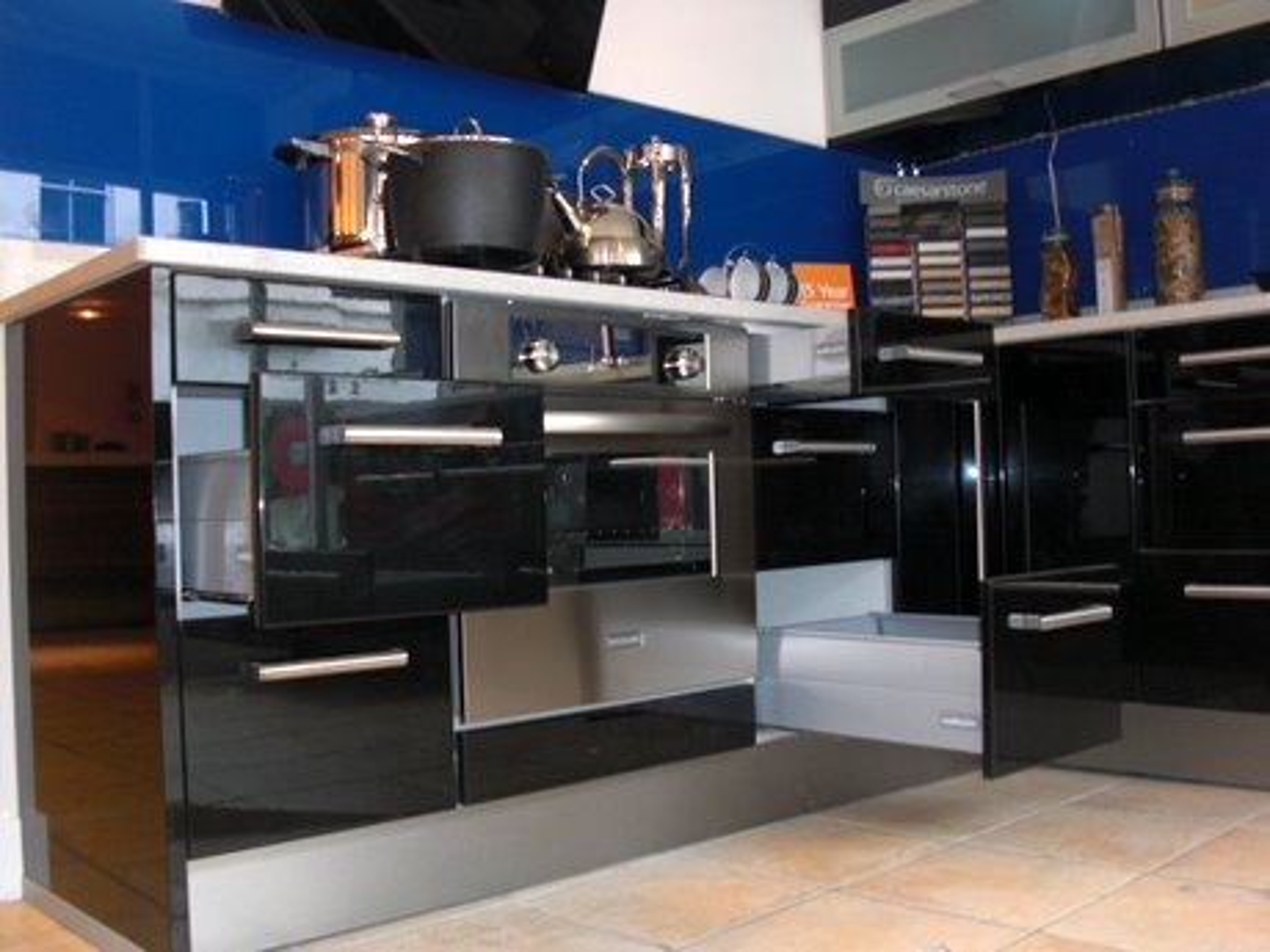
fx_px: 1321
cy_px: 476
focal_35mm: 36
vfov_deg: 39.7
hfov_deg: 51.4
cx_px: 635
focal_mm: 6.3
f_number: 2.8
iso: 200
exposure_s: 1/30
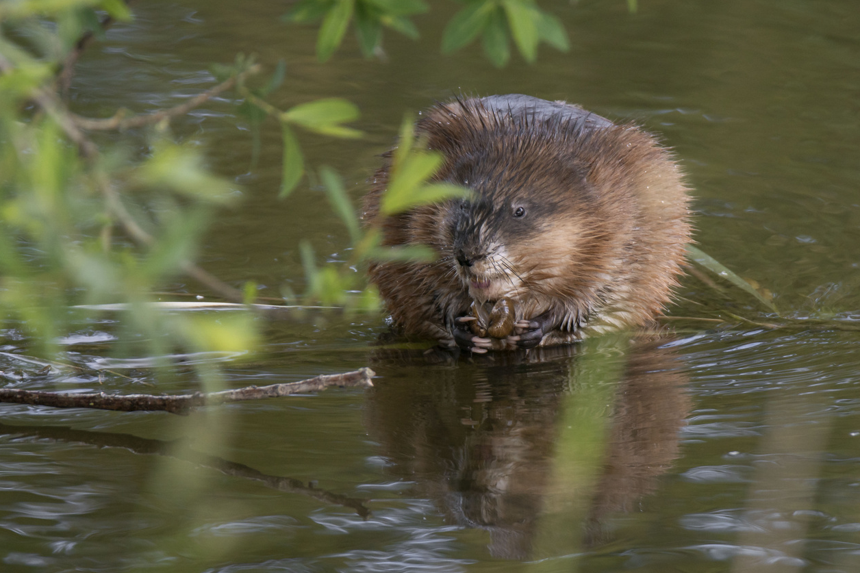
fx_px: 27729
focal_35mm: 1161
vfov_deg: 1.2
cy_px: 322
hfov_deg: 1.8
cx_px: 508
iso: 320
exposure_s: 1/200
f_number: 6.3
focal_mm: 600
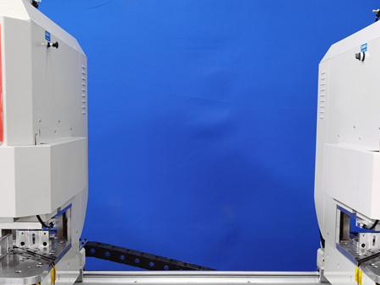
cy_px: 185
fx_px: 527
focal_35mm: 48
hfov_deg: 39.6
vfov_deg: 30.1
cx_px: 204
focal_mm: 6.71
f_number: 1.9
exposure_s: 1/100
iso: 160
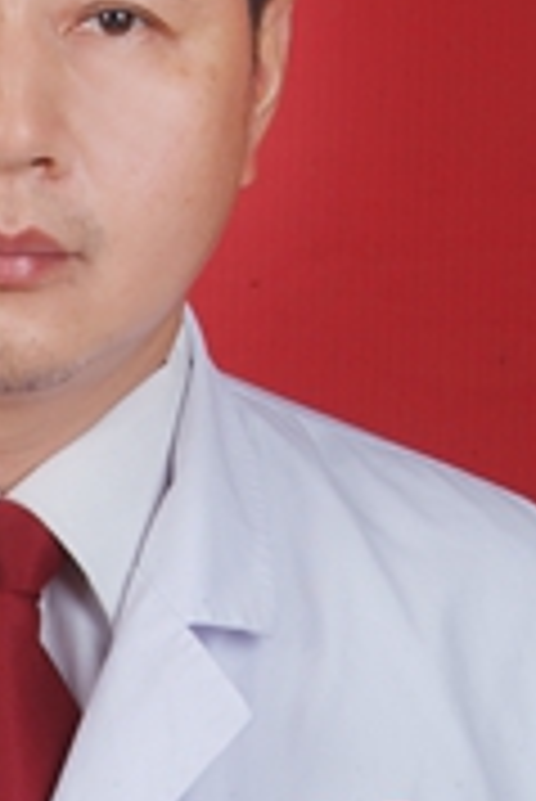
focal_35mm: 287
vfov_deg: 7.2
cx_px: -11
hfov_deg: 4.8
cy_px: 292
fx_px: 6397
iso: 100
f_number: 16
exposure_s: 1/90
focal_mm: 80
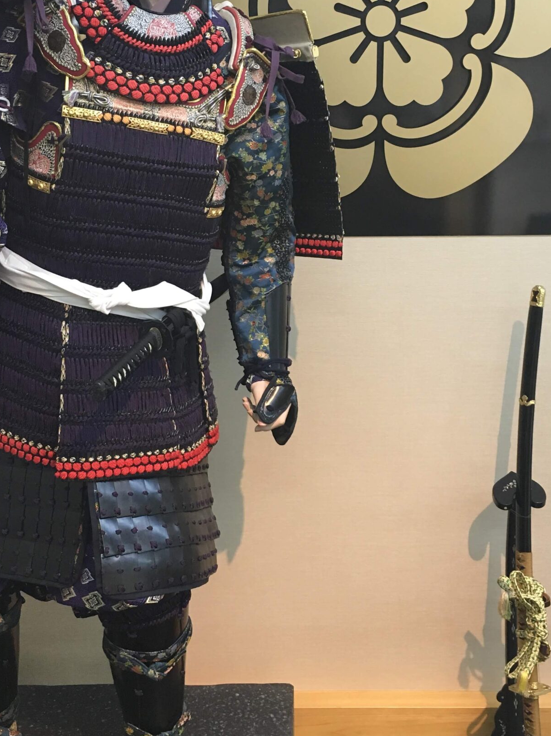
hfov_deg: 31.5
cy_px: 286
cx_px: 293
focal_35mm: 46
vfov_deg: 41.0
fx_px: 977
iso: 100
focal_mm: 4.15
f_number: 2.2
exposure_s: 1/30
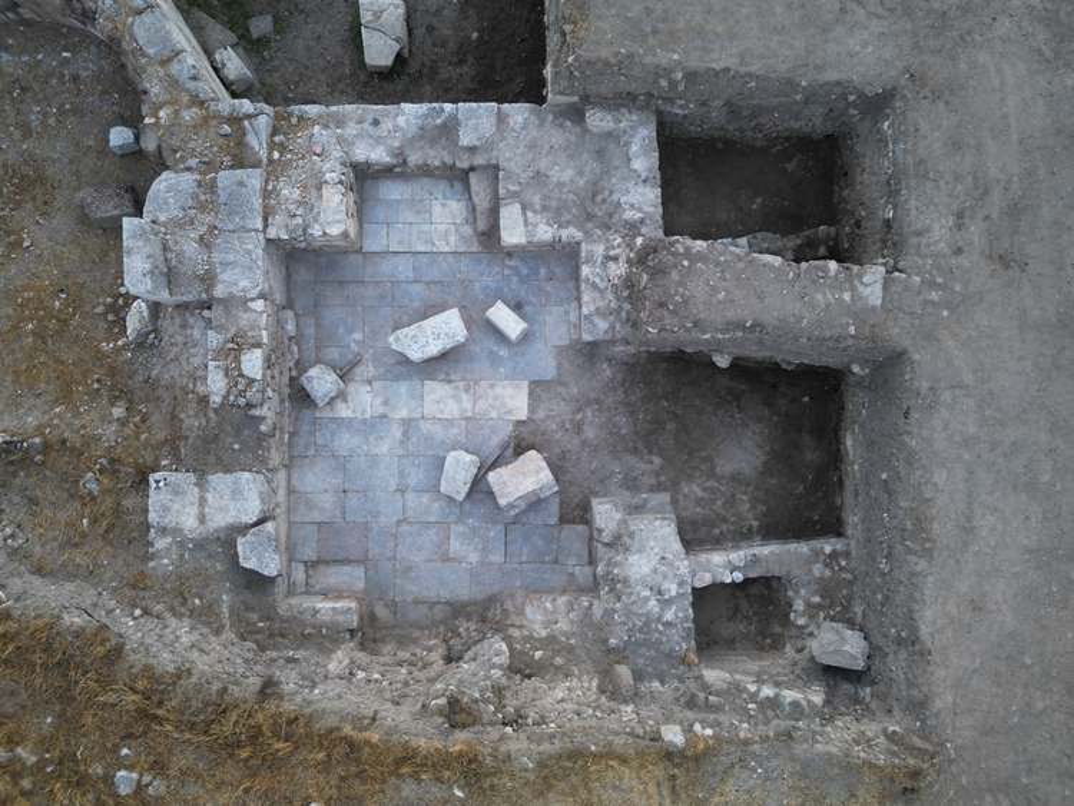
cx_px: 537
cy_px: 403
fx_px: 745
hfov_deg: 71.6
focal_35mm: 24
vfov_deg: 56.8
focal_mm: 6.72
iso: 100
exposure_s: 1/20
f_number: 1.7
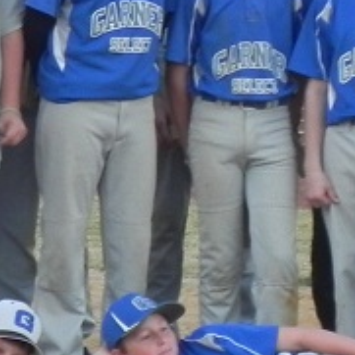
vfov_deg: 4.6
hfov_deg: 4.6
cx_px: 94
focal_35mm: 379
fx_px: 4397
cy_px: 49
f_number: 4
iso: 160
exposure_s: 1/43.2
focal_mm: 15.1
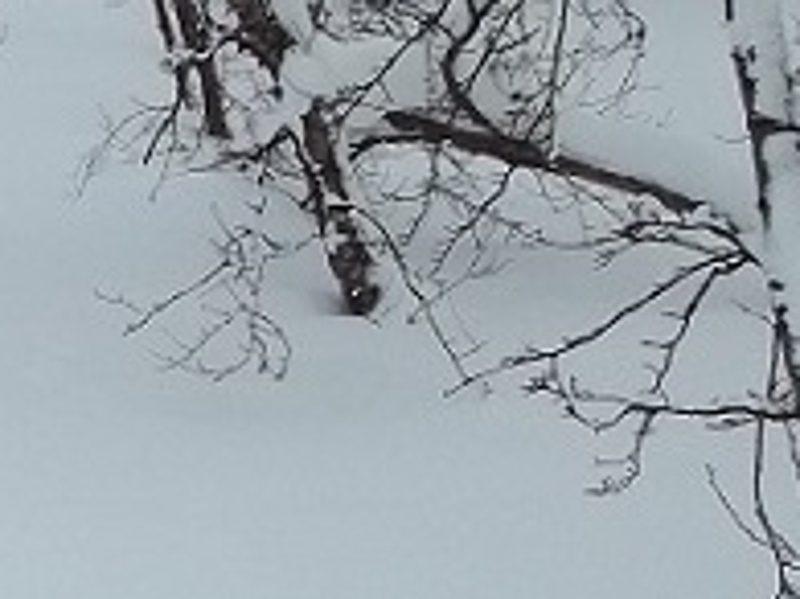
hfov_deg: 11.3
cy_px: 172
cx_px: -763
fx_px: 3695
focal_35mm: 160
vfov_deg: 9.3
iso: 64
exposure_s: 1/250
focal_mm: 5.9
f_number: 3.3
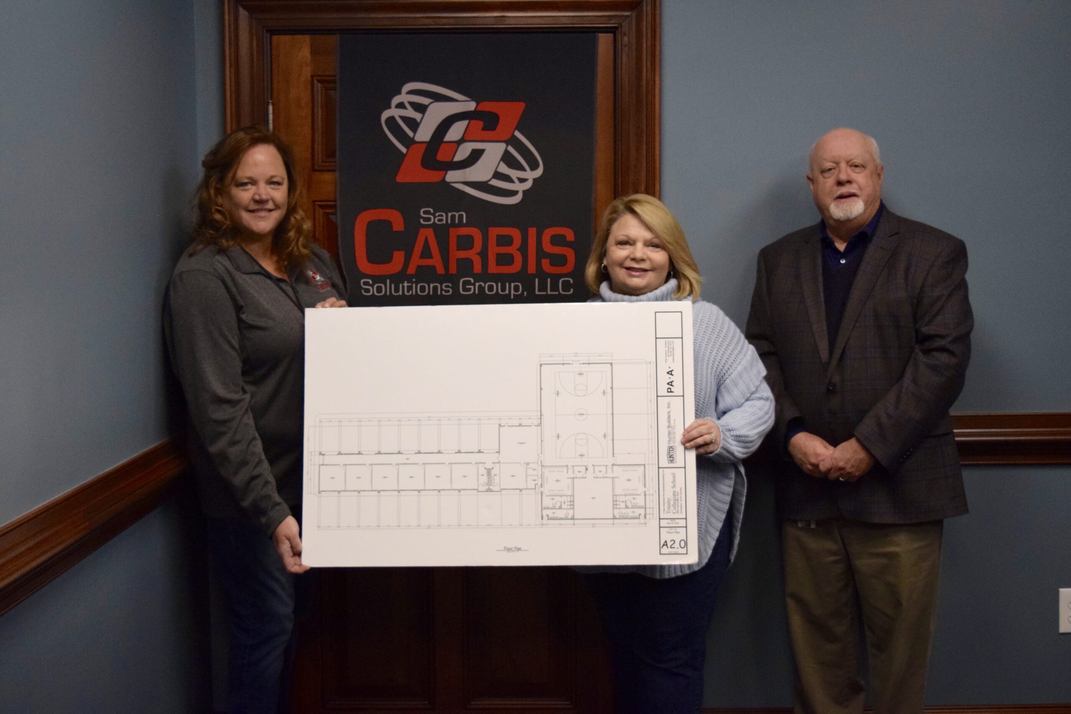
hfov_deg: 42.3
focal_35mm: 46
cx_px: 536
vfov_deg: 28.9
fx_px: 1383
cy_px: 357
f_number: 4.2
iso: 2800
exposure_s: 1/500
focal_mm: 31
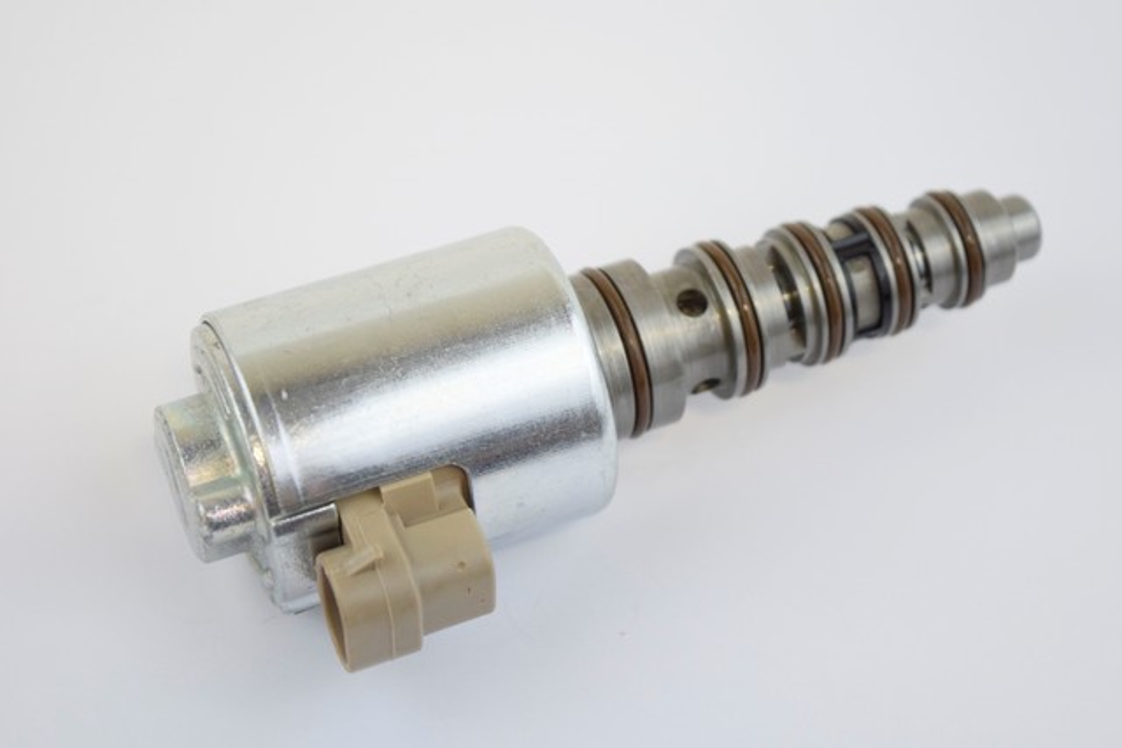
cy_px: 374
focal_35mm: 78
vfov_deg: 17.5
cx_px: 561
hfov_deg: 26.0
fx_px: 2431
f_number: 5.6
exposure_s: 1/60
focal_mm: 52
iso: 1000
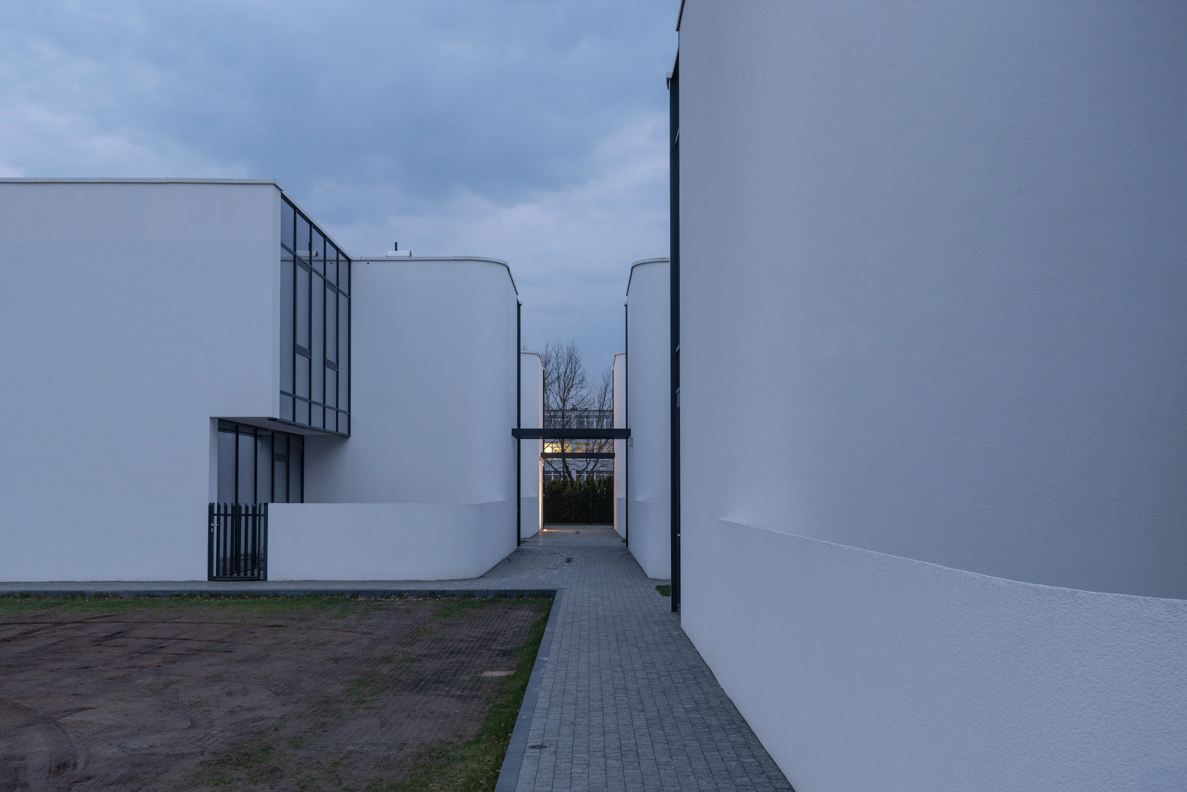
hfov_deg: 54.4
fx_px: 1154
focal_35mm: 35
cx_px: 594
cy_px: 396
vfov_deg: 37.9
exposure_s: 1/3
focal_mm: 35
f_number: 7.1
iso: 320
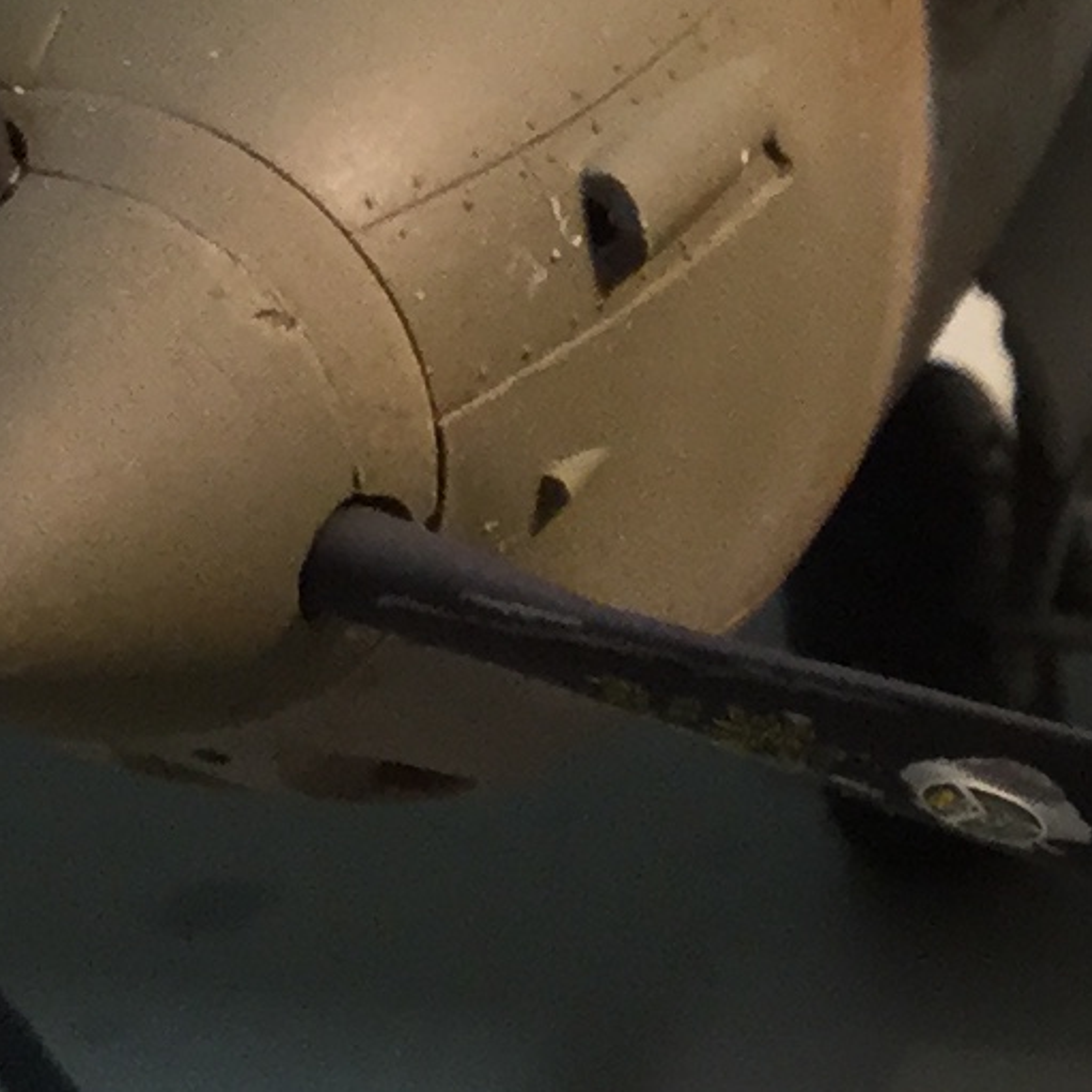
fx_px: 6246
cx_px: 1957
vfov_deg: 10.0
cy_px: 754
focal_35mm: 175
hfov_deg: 9.5
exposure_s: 1/30
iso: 50
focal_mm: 3.3
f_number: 2.4
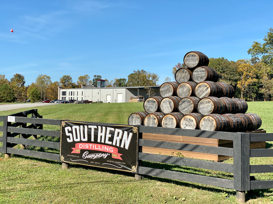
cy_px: 102
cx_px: 136
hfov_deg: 36.8
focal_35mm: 52
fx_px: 410
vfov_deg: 28.0
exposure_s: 1/2179
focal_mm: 6
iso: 20
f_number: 2
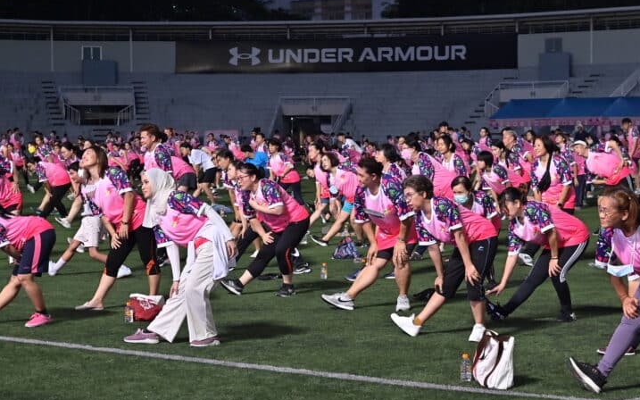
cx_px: 320
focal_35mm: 89
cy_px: 205
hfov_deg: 23.3
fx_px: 1552
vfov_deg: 14.7
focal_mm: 58
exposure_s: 1/125
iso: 1000
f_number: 6.3
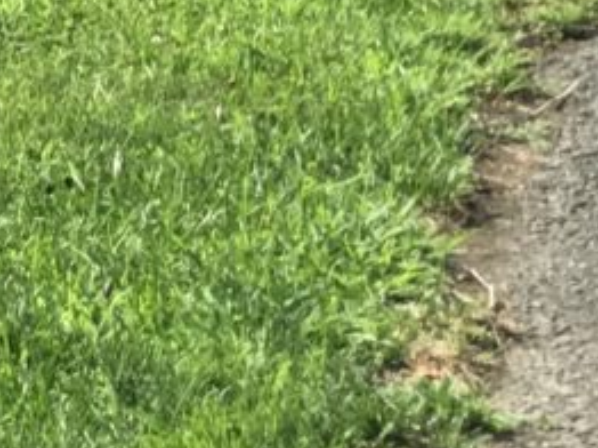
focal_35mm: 279
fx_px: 4815
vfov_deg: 5.3
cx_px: -824
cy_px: -153
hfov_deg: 6.7
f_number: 2.8
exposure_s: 1/435
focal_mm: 6.6
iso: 20
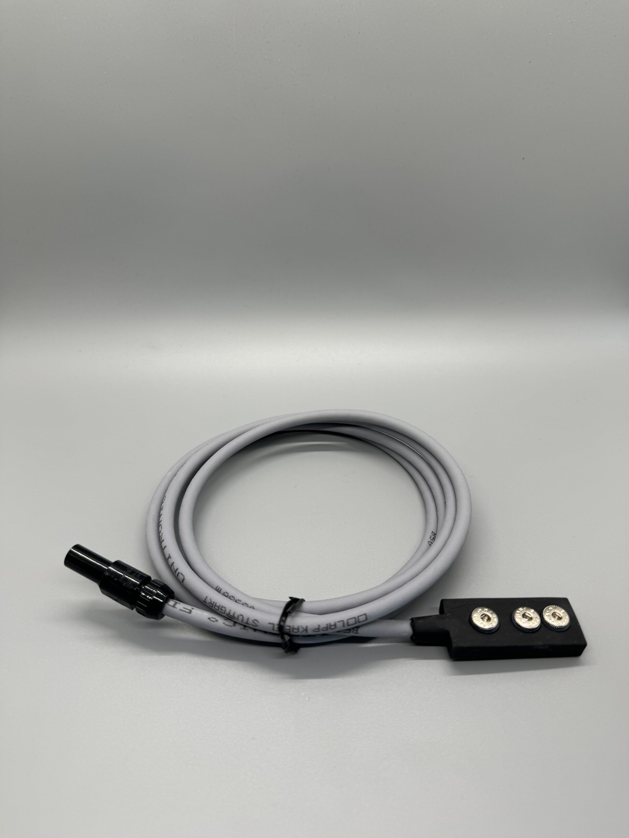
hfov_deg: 56.8
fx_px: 581
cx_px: 314
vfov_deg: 71.6
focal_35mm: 24
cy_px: 419
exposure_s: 1/218
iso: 64
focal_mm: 6.76
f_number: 1.78
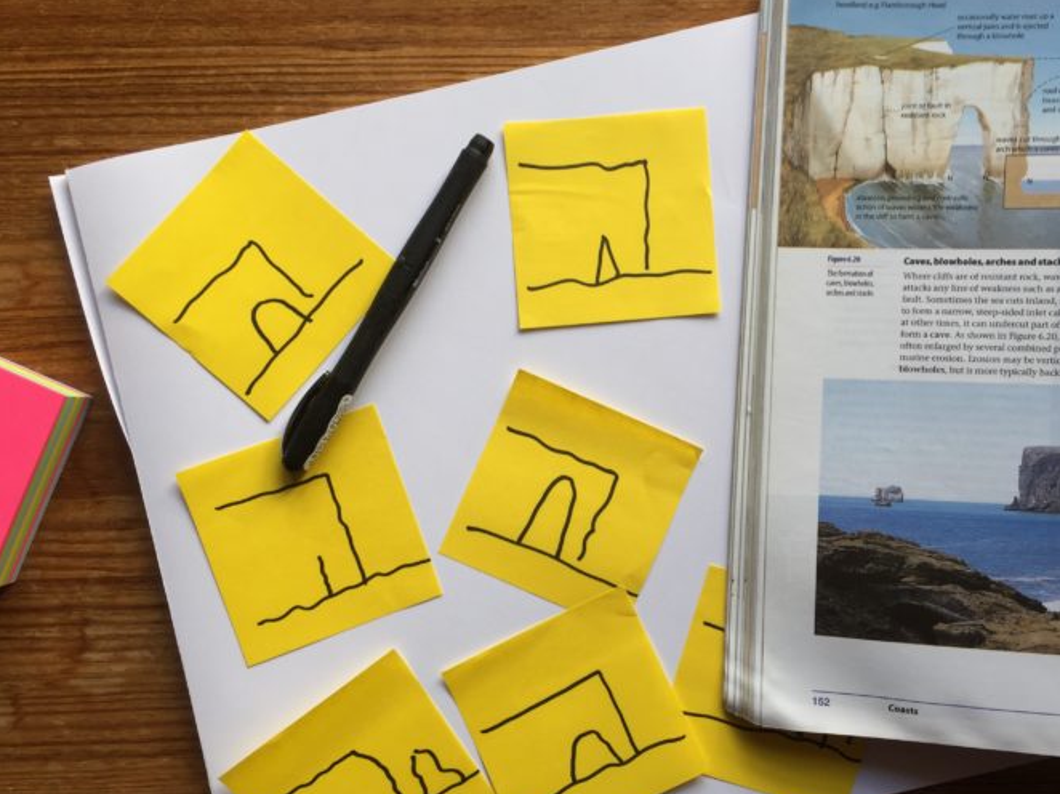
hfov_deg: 53.8
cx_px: 592
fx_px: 1041
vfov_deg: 41.7
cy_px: 431
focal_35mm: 34
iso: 32
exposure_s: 1/118
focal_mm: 4.15
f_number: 2.2
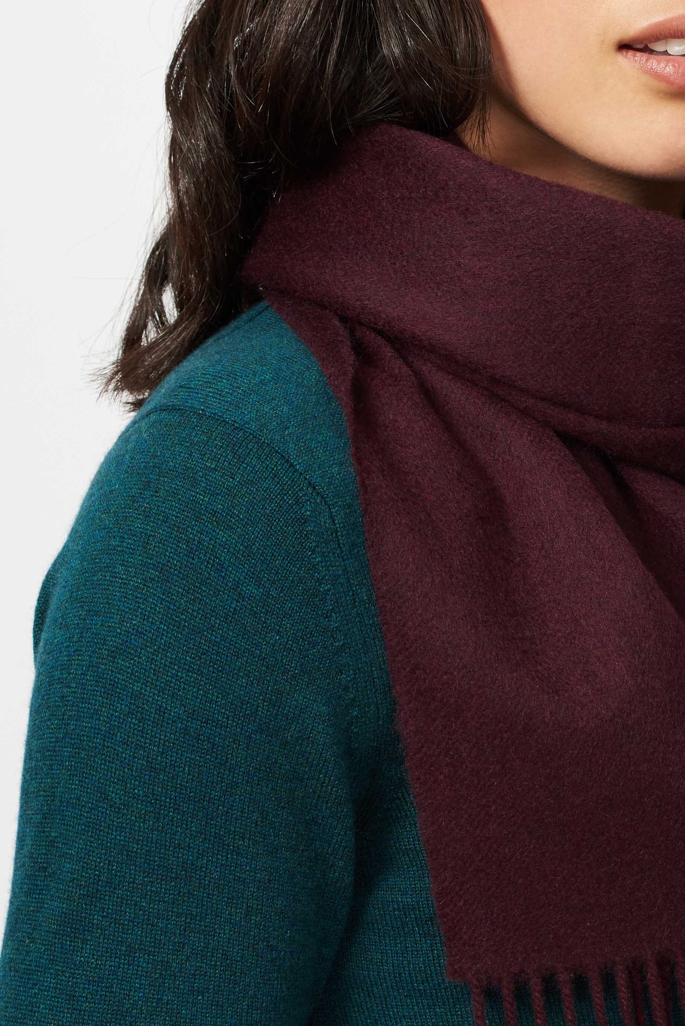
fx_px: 6503
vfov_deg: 9.0
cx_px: 634
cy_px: 453
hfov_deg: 6.0
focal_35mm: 228
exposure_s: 1/160
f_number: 8
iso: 200
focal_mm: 85
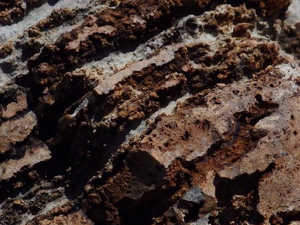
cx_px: 36
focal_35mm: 85
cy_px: 163
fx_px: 736
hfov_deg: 22.5
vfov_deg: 17.3
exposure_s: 1/1250
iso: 250
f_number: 7.9
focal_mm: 4.5
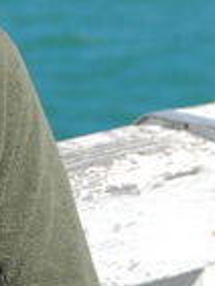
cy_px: 5
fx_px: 4846
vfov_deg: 3.4
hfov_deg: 2.5
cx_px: -172
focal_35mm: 586
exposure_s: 1/1000
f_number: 8
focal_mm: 82
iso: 400
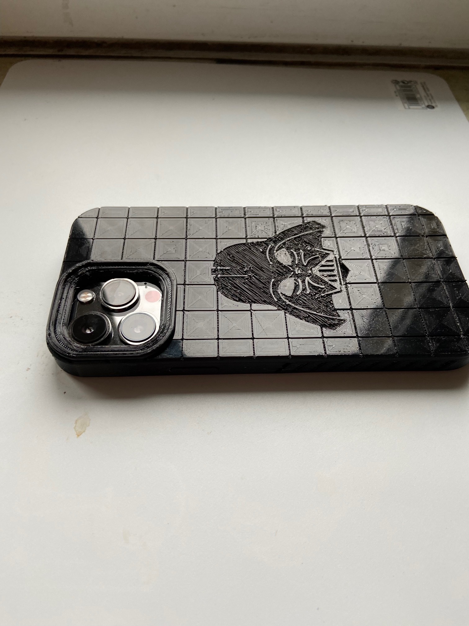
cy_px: 313
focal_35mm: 26
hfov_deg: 53.1
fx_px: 470
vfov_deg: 67.3
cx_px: 234
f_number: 1.8
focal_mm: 4.25
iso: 80
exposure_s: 1/121
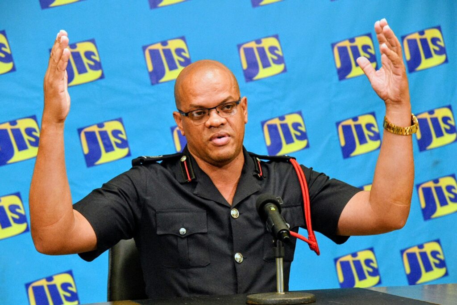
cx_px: 228
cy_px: 152
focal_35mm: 105
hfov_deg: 19.5
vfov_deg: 13.0
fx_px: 1332
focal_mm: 105
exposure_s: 1/160
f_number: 5.6
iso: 3200
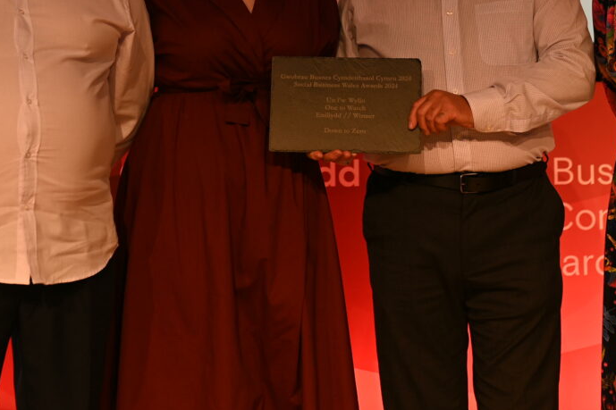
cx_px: 282
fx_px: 1779
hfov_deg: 19.6
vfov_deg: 13.0
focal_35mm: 104
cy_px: 29
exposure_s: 1/60
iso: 100
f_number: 2.8
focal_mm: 35
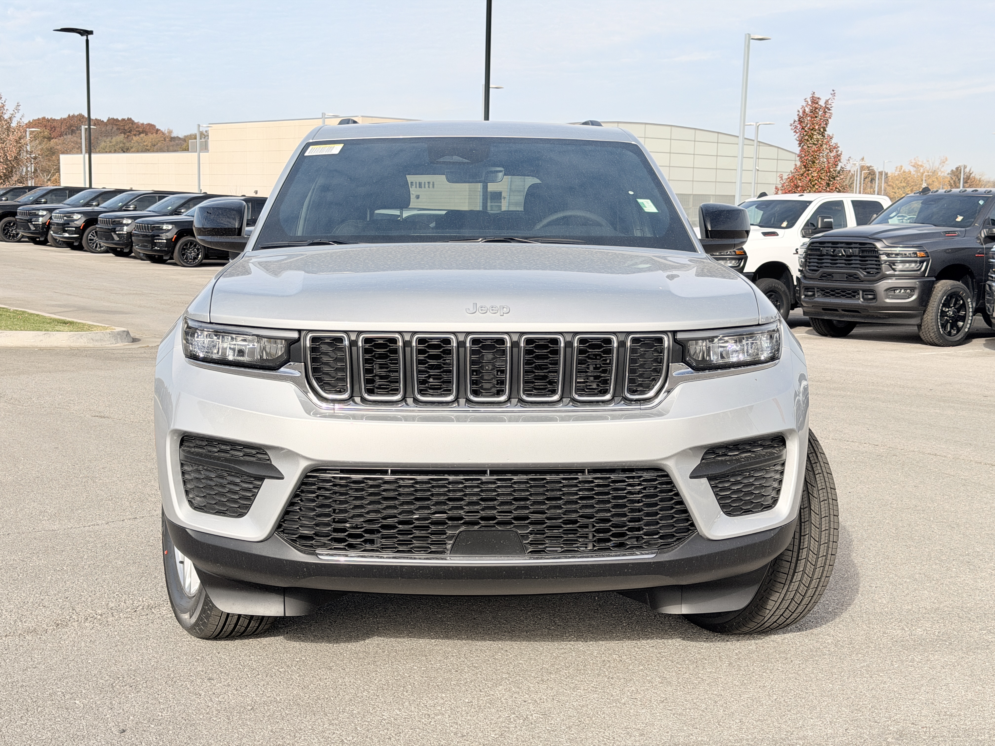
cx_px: 498
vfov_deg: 30.3
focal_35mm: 48
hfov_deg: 39.7
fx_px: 1380
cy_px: 373
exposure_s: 1/5208
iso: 64
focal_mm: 6.76
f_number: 1.78
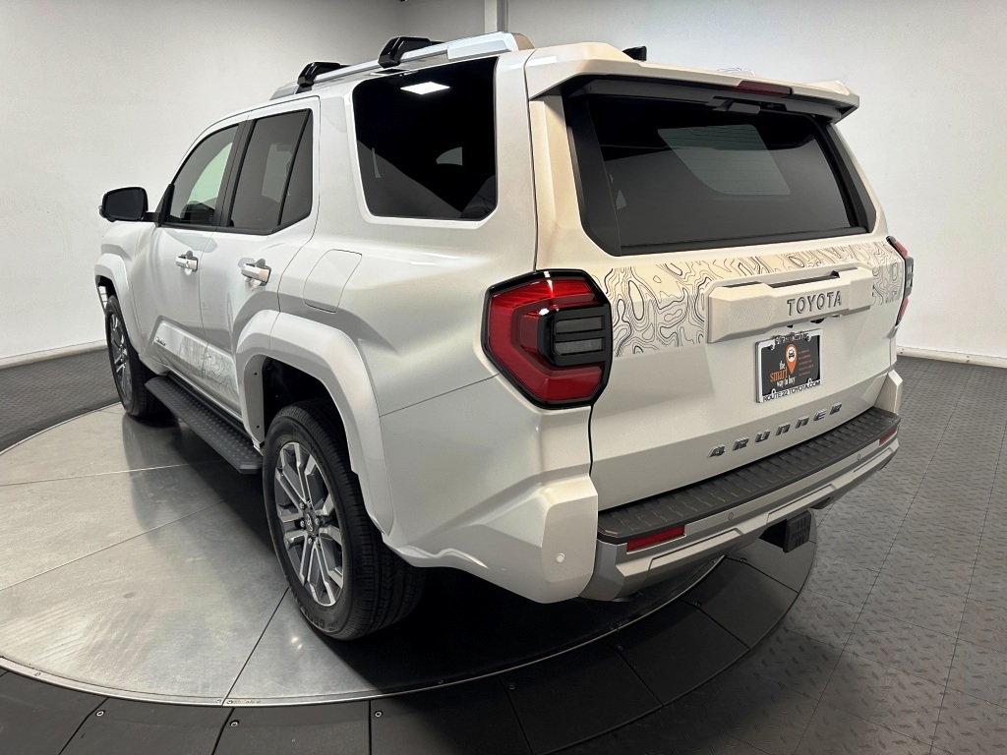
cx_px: 504
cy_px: 378
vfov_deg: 56.8
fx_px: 698
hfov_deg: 71.6
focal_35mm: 24
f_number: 1.78
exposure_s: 1/60
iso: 200
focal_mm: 6.86
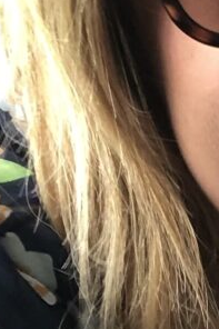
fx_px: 1580
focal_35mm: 173
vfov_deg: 11.8
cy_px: 327
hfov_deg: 7.5
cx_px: 469
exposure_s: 1/60
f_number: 2.2
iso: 100
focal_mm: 2.87
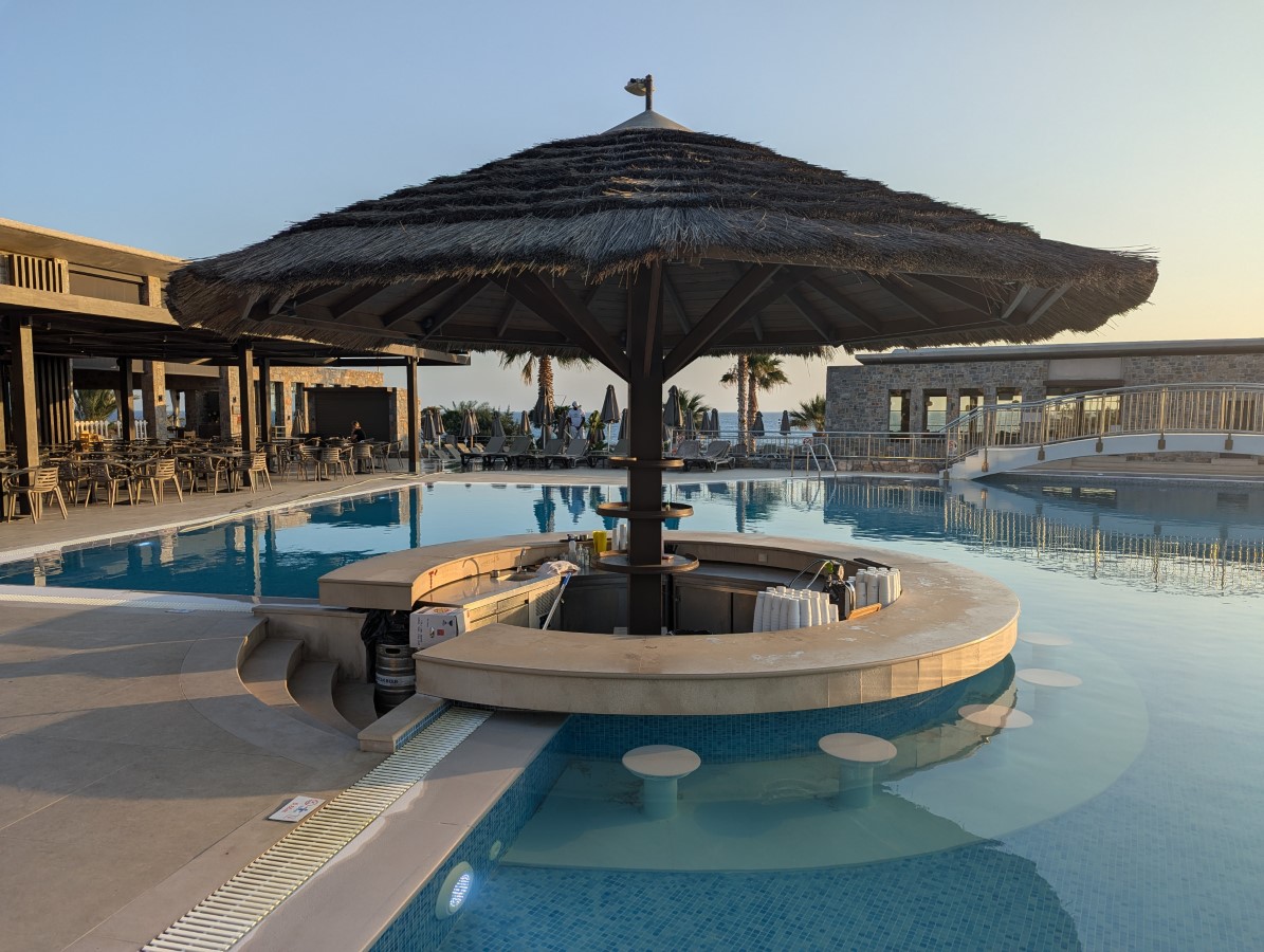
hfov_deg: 71.5
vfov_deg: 56.9
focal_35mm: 24
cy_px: 476
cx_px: 632
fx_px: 878
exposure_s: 1/1088
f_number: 1.85
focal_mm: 6.81
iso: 47
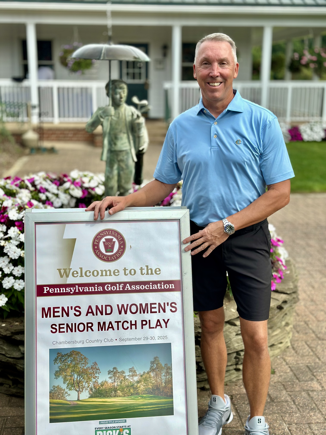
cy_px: 218
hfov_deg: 30.3
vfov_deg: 39.7
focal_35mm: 48
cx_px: 163
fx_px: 603
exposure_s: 1/2070
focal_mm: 6.86
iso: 80
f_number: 1.78
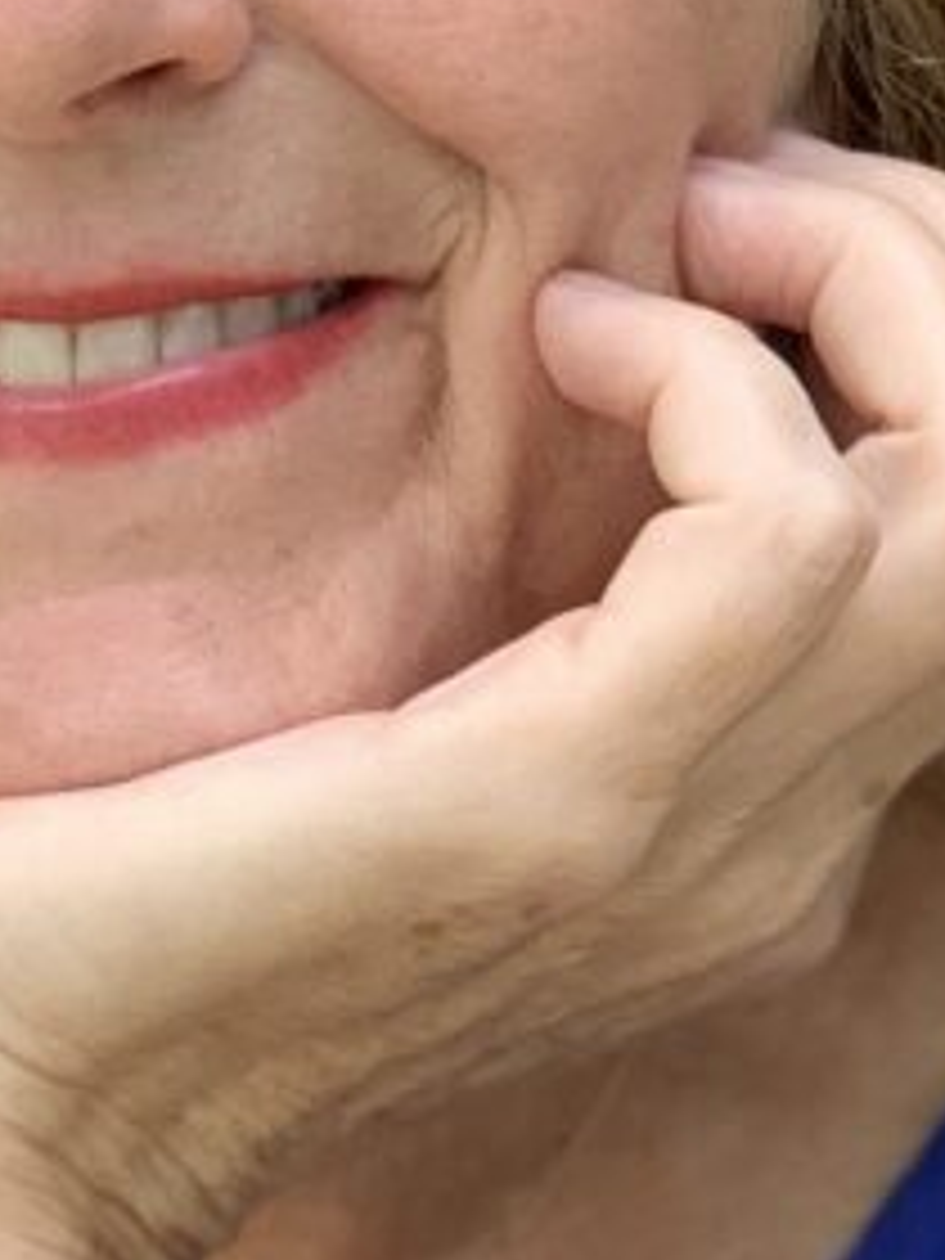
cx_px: 274
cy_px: 1125
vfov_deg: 6.9
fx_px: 10374
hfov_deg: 5.2
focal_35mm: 285
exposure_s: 1/122
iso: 25
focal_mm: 6
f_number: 2.4
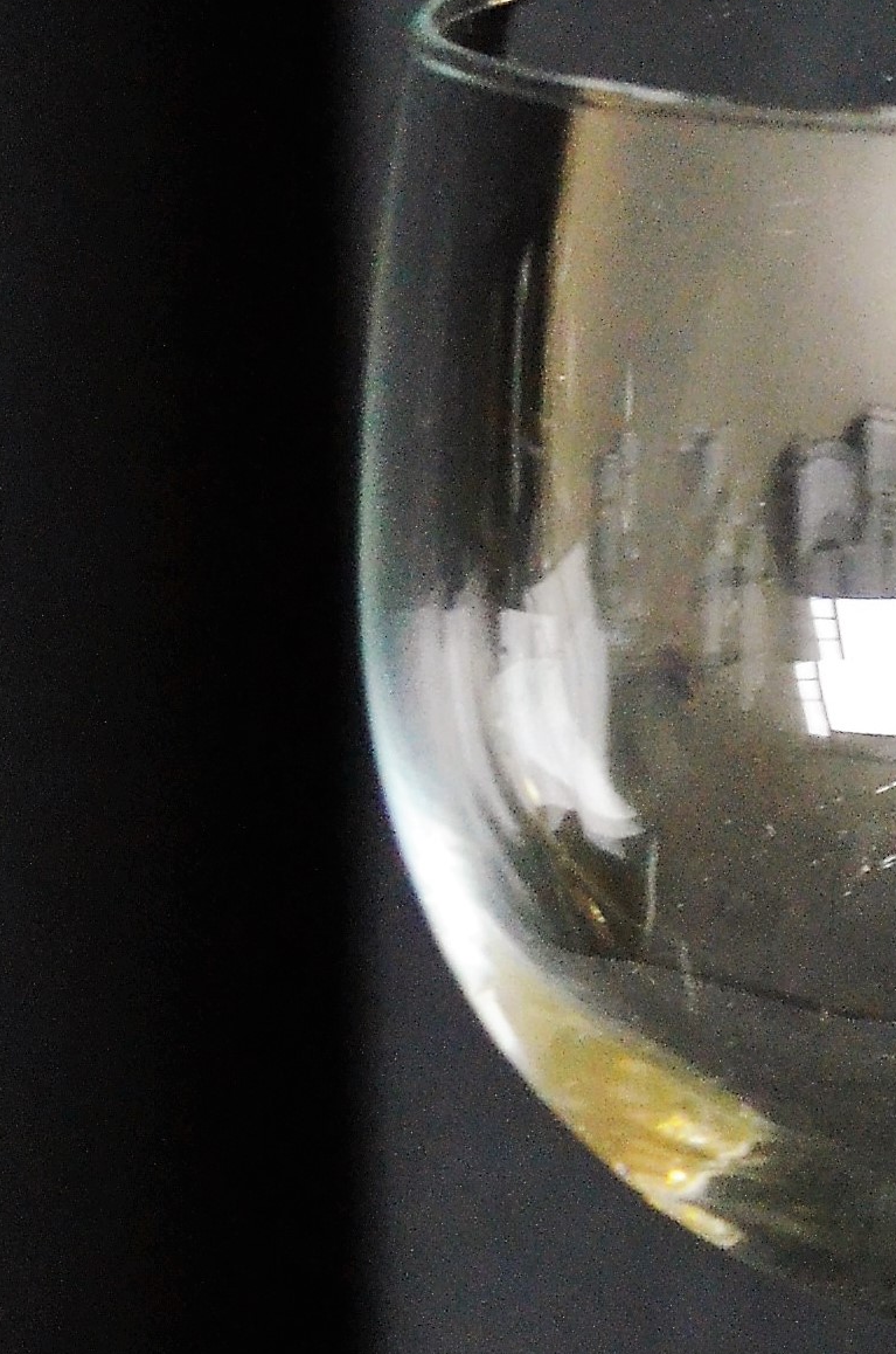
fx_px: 22312
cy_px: 1342
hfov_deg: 2.3
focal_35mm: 595
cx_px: 1083
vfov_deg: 3.5
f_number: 4.8
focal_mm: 120
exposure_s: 1/30
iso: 3200
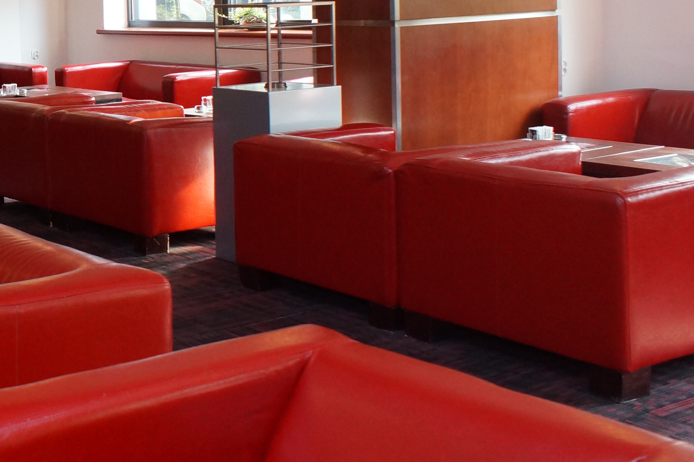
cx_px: 6
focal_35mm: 60
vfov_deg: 22.1
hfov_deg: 31.1
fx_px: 1156
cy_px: 61
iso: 1000
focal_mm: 18
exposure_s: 1/60
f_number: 4
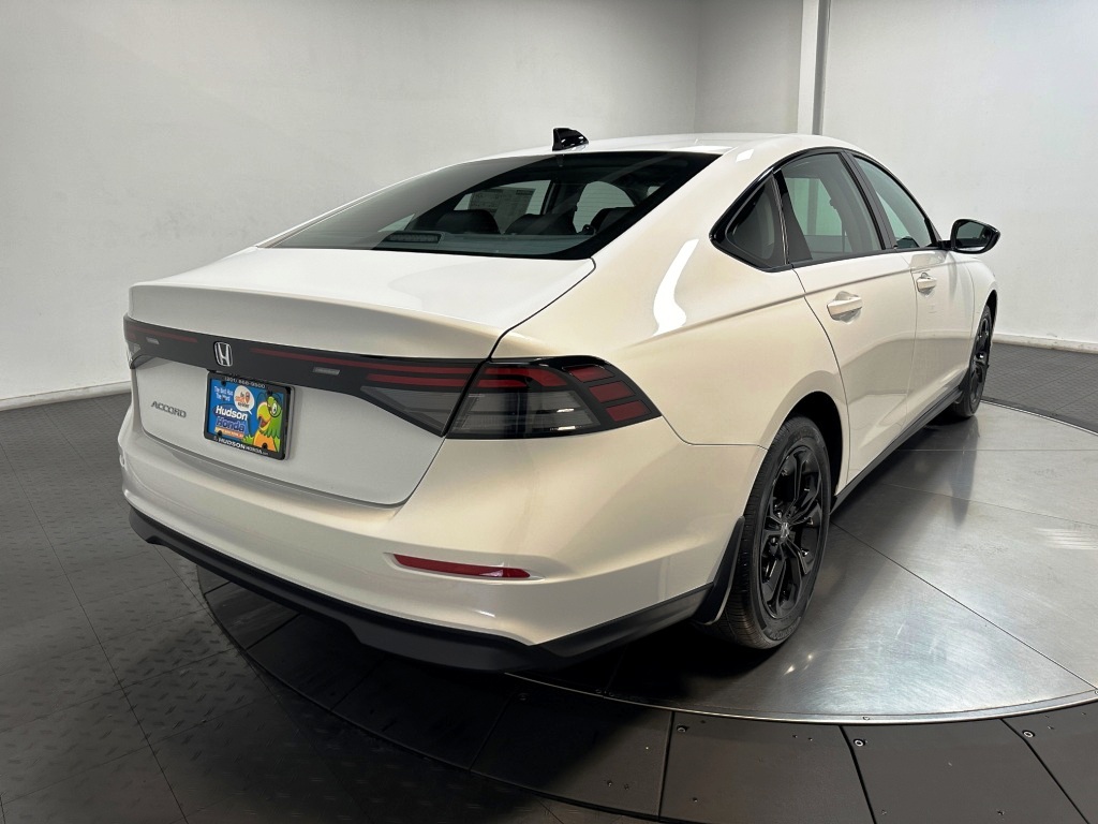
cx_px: 549
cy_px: 412
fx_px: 761
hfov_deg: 71.6
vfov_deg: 56.8
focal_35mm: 24
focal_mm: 6.86
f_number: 1.78
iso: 160
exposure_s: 1/60
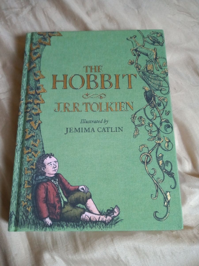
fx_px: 153
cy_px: 133
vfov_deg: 81.7
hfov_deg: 66.0
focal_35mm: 20
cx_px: 100
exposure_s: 1/20
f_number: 2
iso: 731
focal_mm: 3.54
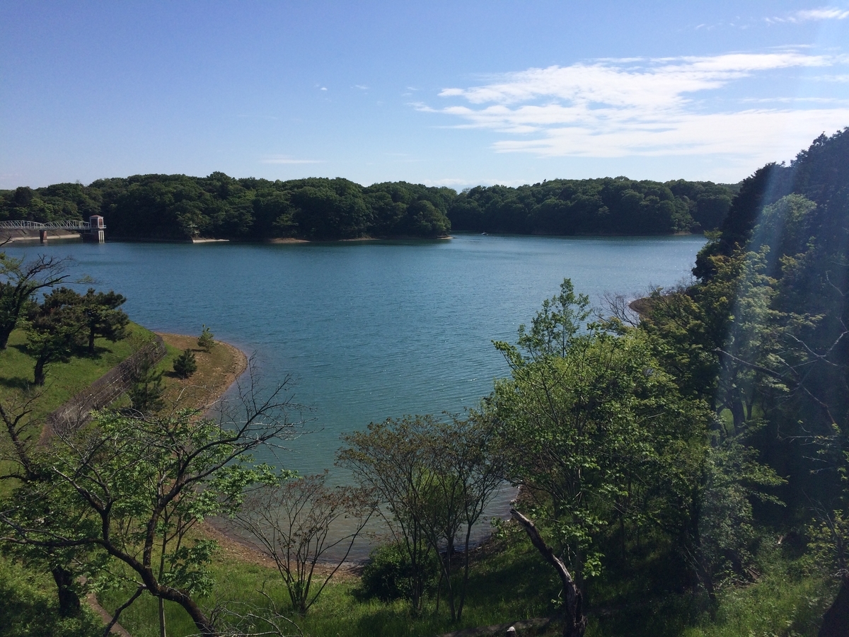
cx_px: 424
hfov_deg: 61.7
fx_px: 711
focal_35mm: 29
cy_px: 318
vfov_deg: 48.2
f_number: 2.2
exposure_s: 1/4115
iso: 40
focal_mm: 4.15
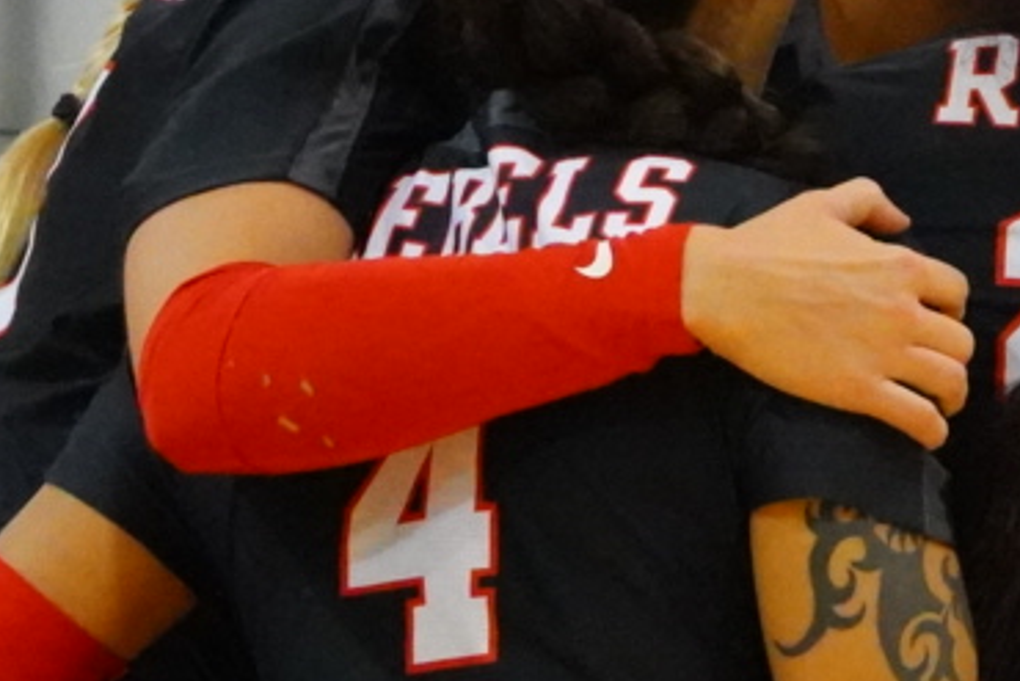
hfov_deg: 1.5
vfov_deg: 1.0
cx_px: 896
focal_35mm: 1375
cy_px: 364
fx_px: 38971
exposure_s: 1/1000
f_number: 6.3
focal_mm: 315
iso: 25600
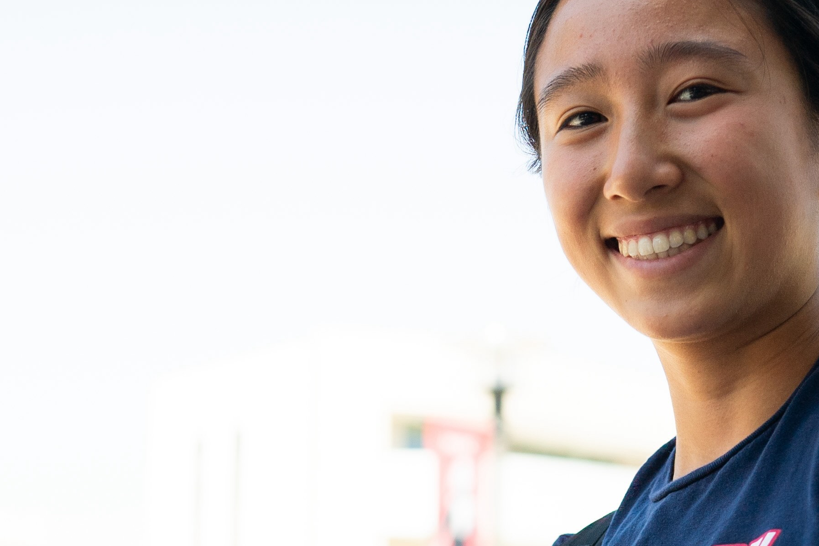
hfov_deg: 17.5
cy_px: 584
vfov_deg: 11.6
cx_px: 409
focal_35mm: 117
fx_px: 2662
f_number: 2.5
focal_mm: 35
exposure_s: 1/1600
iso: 100
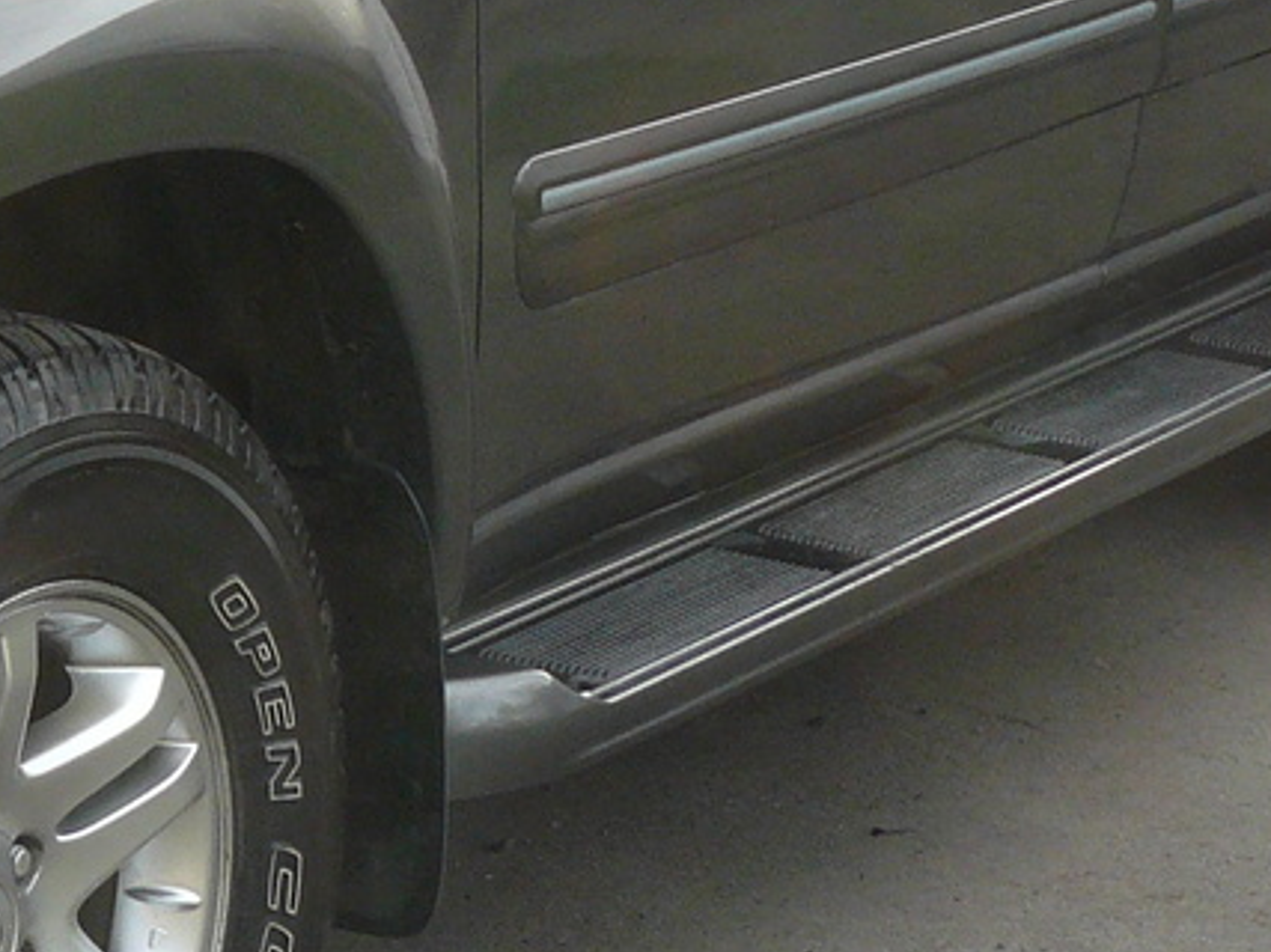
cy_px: -89
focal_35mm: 135
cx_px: -363
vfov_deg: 10.8
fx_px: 4955
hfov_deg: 14.1
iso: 100
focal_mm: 6
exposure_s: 1/125
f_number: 4
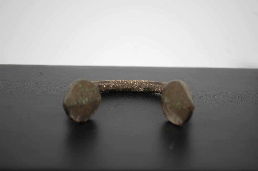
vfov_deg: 17.5
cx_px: 129
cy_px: 86
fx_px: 559
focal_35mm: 78
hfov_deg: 26.0
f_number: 5.6
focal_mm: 52
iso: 250
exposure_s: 1/125
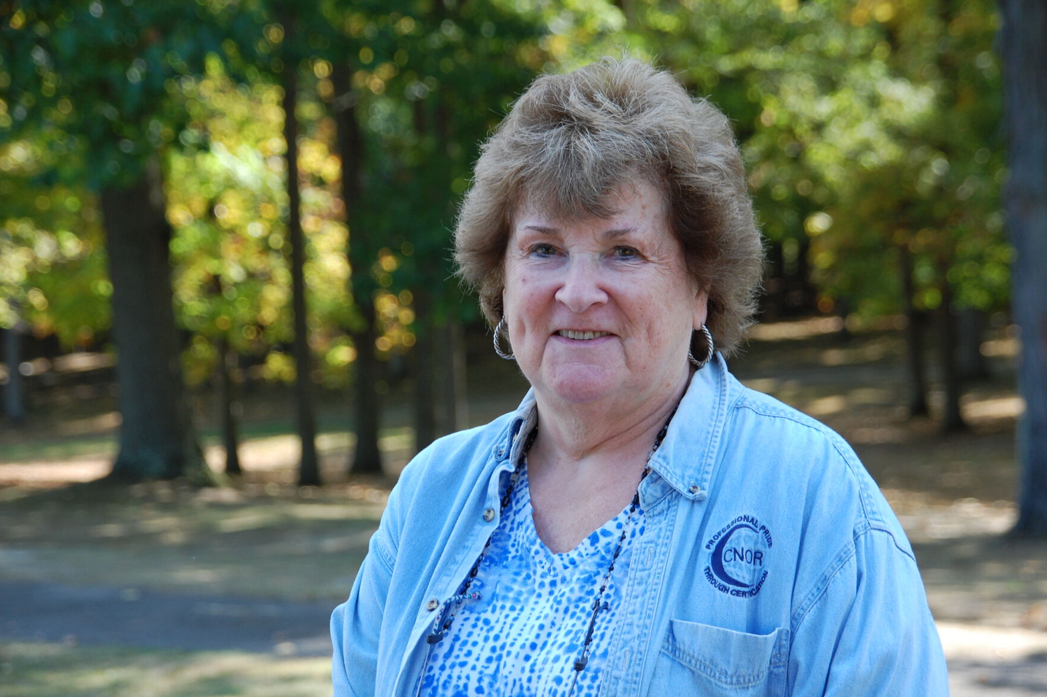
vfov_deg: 10.1
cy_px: 349
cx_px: 521
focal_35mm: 136
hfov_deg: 15.1
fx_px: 3955
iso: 400
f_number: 5.6
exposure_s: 1/250
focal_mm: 90
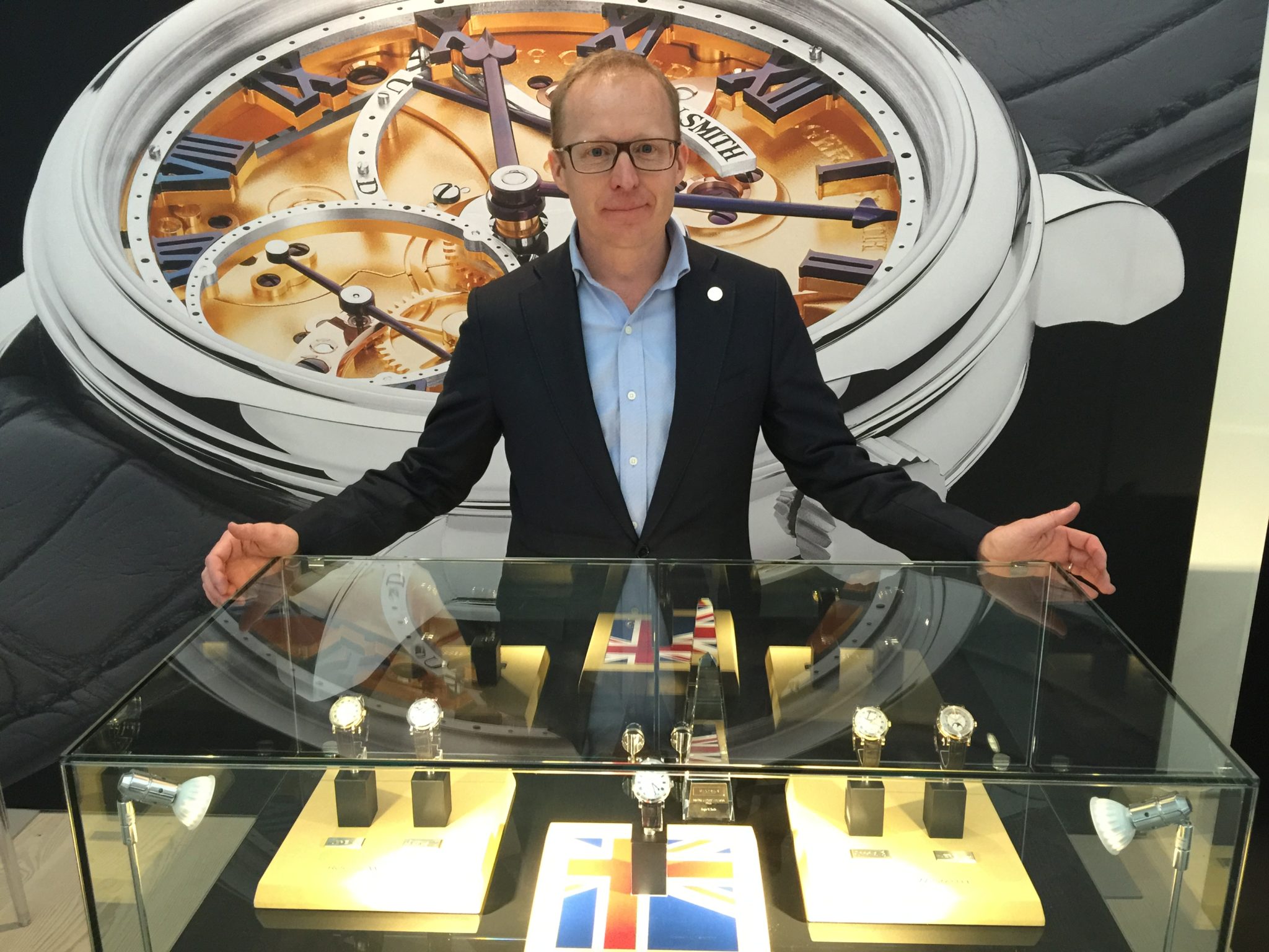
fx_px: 1063
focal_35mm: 29
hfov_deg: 61.7
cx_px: 634
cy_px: 476
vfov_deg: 48.2
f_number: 2.2
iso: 125
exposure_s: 1/17
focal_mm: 4.15
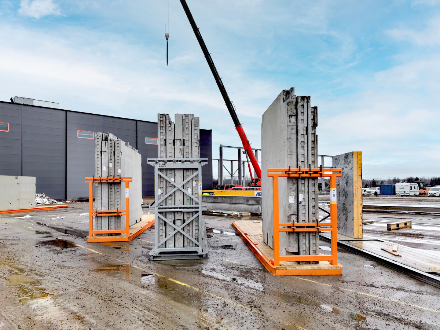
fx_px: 318
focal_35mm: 25
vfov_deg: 54.9
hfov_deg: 69.4
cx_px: 220
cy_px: 165
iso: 50
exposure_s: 1/996
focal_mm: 6.35
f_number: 2
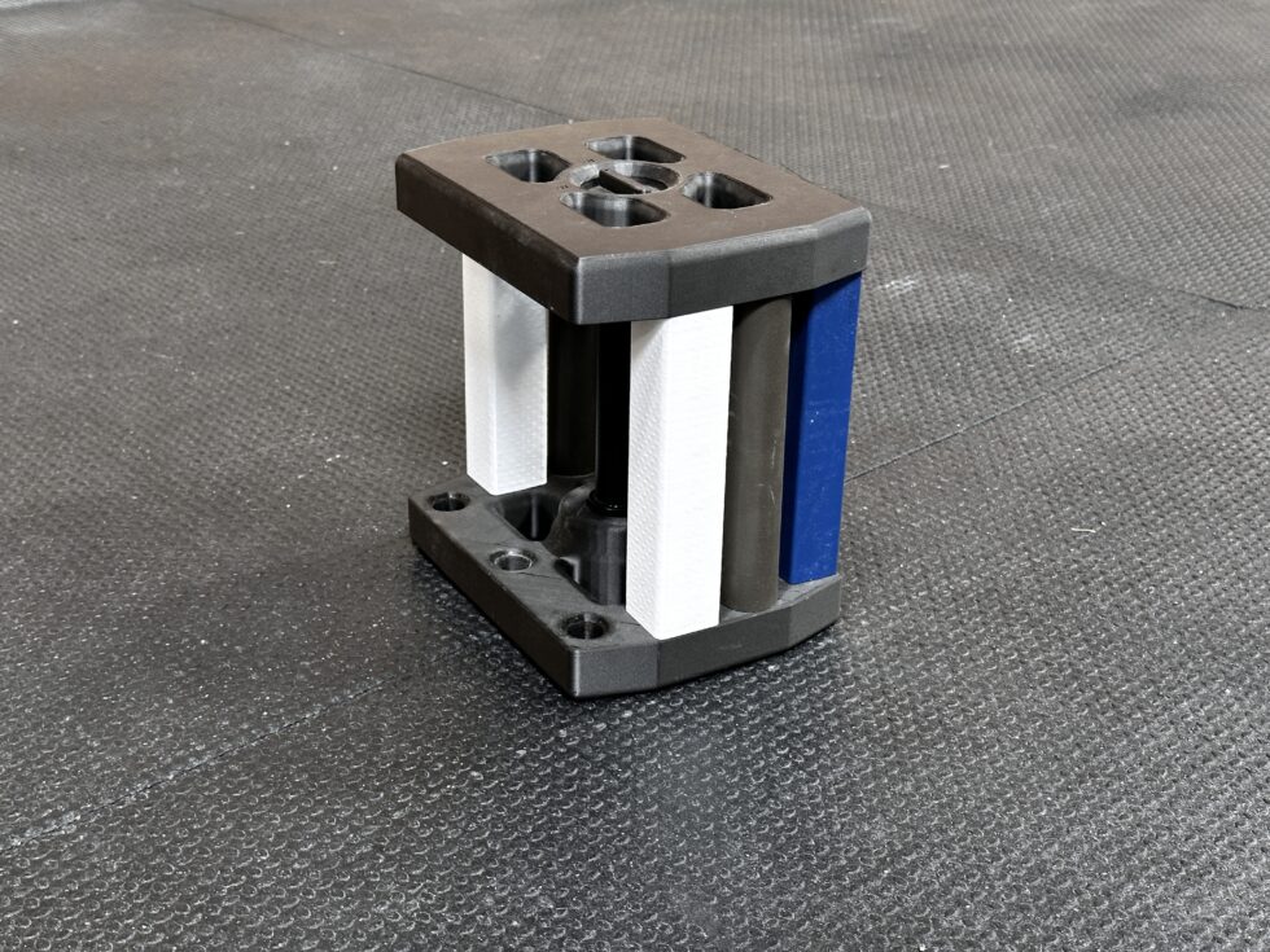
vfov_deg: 30.3
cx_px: 635
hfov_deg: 39.7
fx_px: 1761
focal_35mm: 48
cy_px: 476
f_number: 1.78
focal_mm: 6.86
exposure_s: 1/60
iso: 250
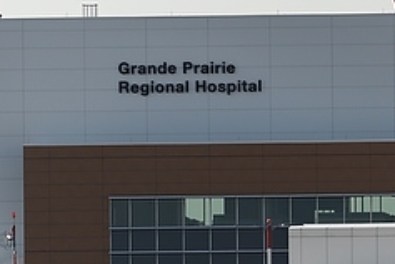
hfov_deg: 2.8
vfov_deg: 1.9
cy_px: 226
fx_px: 7987
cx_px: 510
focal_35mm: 728
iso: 200
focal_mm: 200
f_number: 2.8
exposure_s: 1/4000
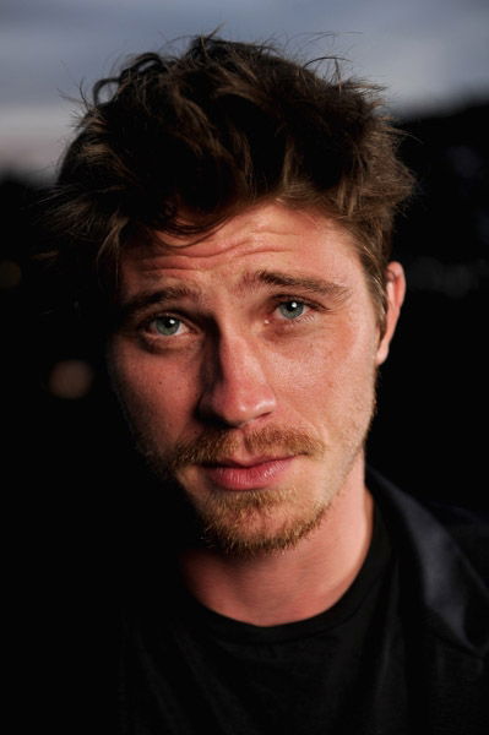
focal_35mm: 70
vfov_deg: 28.9
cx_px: 244
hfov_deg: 19.4
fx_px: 1429
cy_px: 368
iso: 200
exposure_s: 1/125
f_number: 2.8
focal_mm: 70
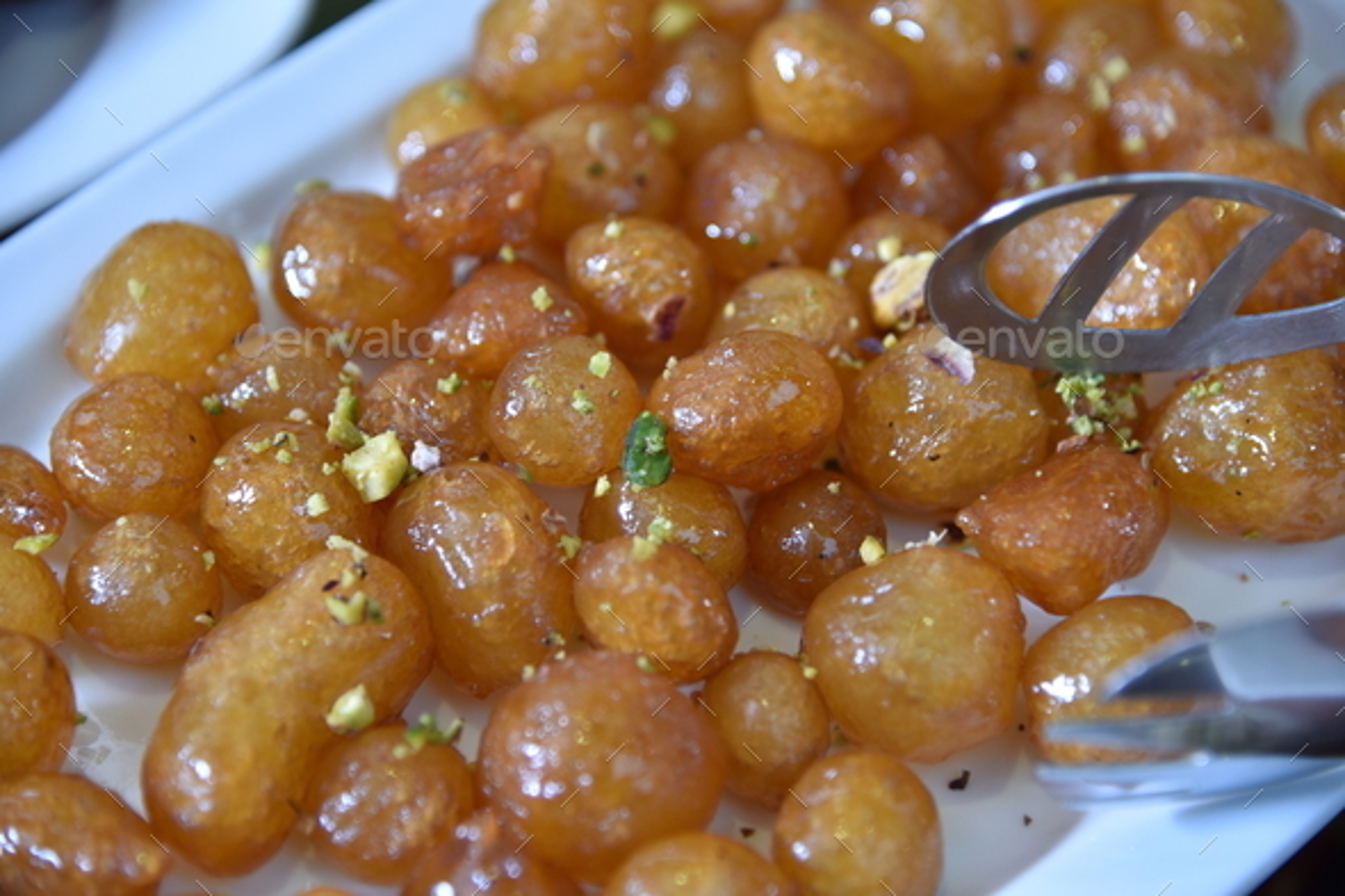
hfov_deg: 17.1
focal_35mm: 120
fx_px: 4482
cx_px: 672
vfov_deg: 11.4
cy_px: 448
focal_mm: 120
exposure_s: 1/50
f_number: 4
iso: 400
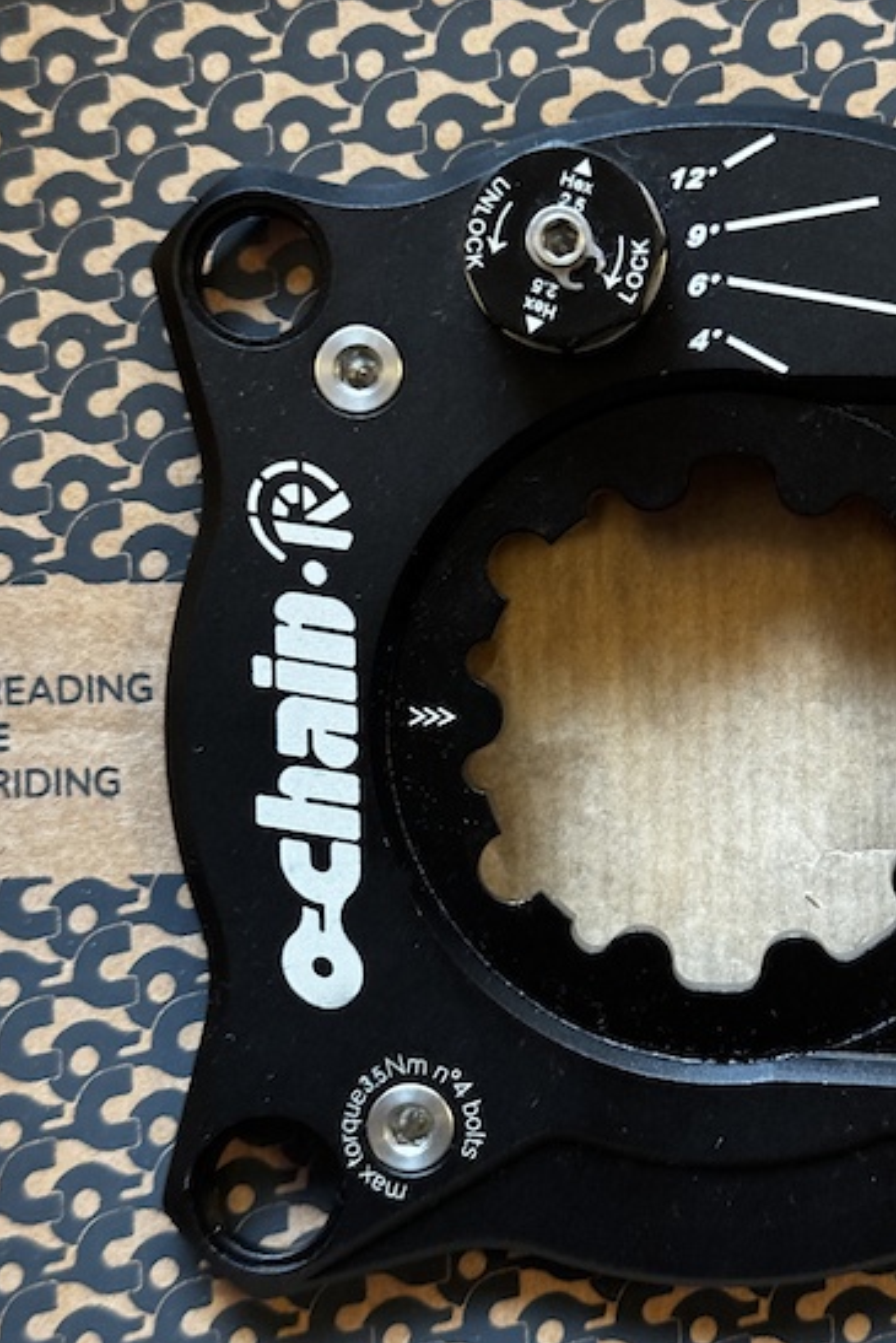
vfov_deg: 27.7
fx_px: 2723
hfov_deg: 18.5
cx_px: 732
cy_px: 673
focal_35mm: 73
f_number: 1.78
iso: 800
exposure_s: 1/29
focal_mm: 6.86
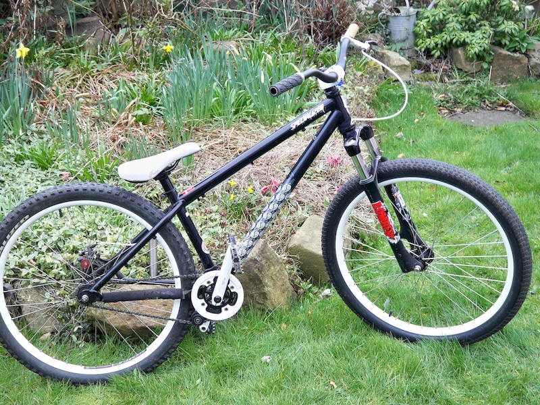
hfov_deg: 41.2
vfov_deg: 31.5
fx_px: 718
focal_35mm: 46
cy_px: 202
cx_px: 270
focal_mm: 9.8
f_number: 3.5
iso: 125
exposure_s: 1/30
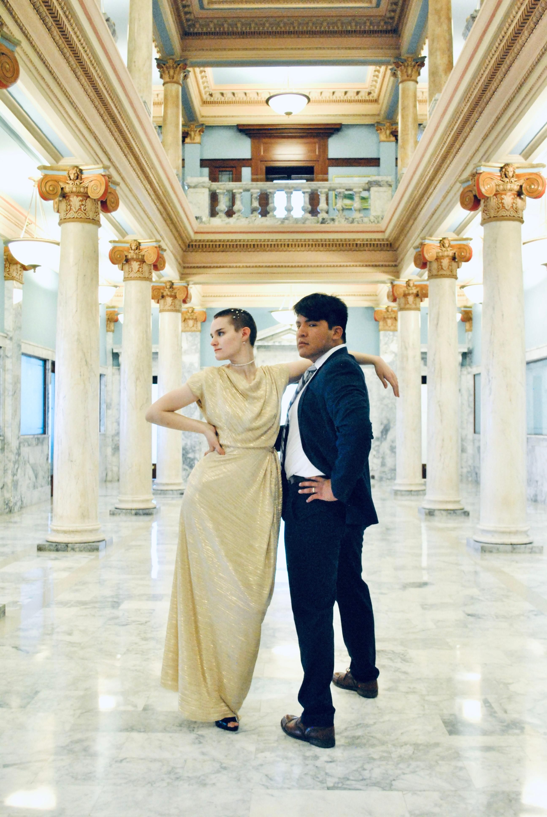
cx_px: 274
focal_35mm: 36
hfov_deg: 37.0
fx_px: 818
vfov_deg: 53.1
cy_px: 408
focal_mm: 24
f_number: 4.5
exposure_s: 1/20
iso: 1600
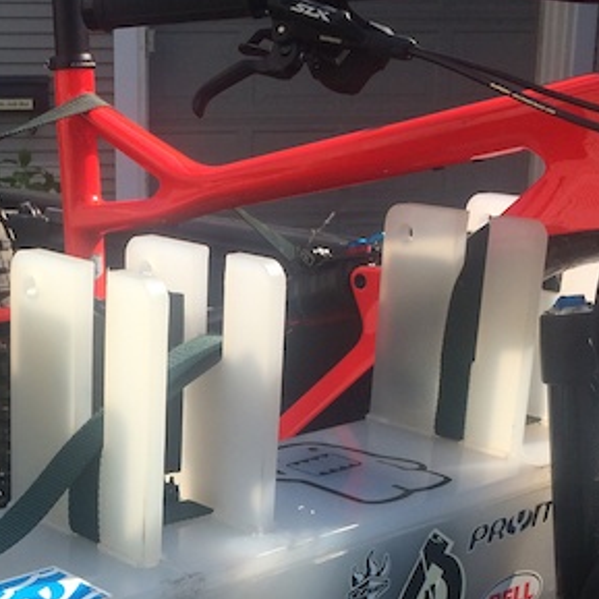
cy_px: 566
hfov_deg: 23.9
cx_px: 110
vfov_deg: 23.5
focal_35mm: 71
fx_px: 1390
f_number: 2.2
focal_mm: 4.15
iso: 32
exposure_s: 1/1244
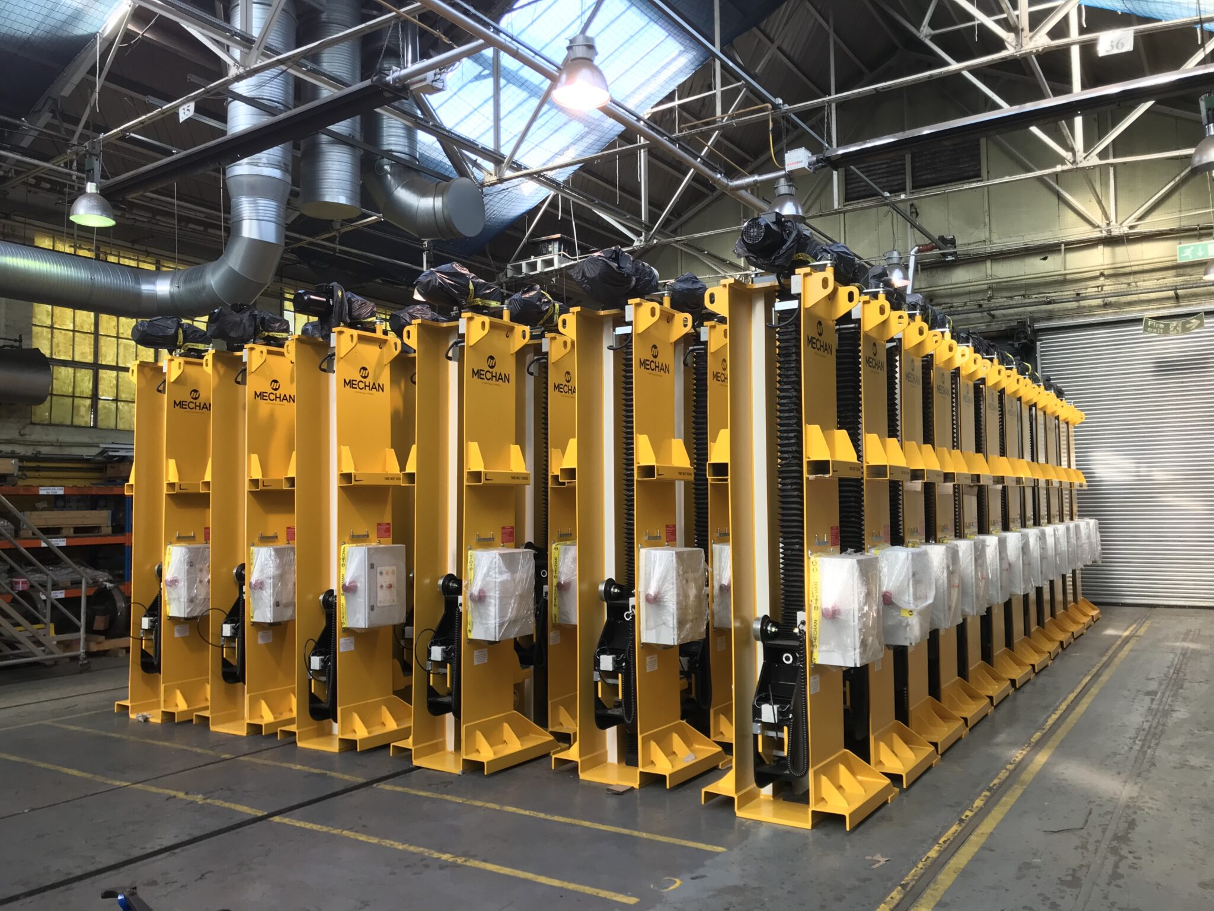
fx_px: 982
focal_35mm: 28
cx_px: 607
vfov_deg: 49.7
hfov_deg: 63.4
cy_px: 456
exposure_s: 1/50
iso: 25
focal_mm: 3.99
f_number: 1.8
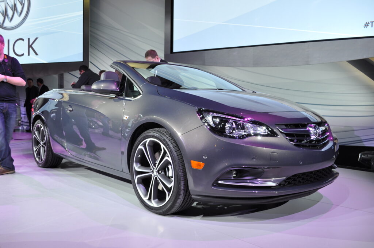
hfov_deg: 57.3
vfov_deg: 39.9
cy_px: 124
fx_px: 342
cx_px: 187
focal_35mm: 33
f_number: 5.6
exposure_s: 1/30
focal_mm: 22
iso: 220
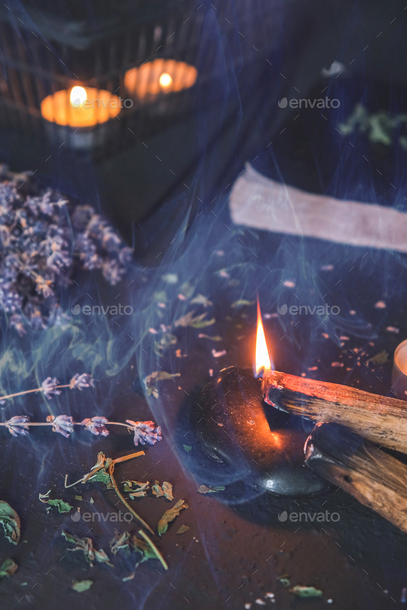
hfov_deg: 16.5
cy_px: 305
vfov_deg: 24.5
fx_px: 1407
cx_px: 204
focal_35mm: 83
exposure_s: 1/15
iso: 250
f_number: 4.5
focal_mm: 55
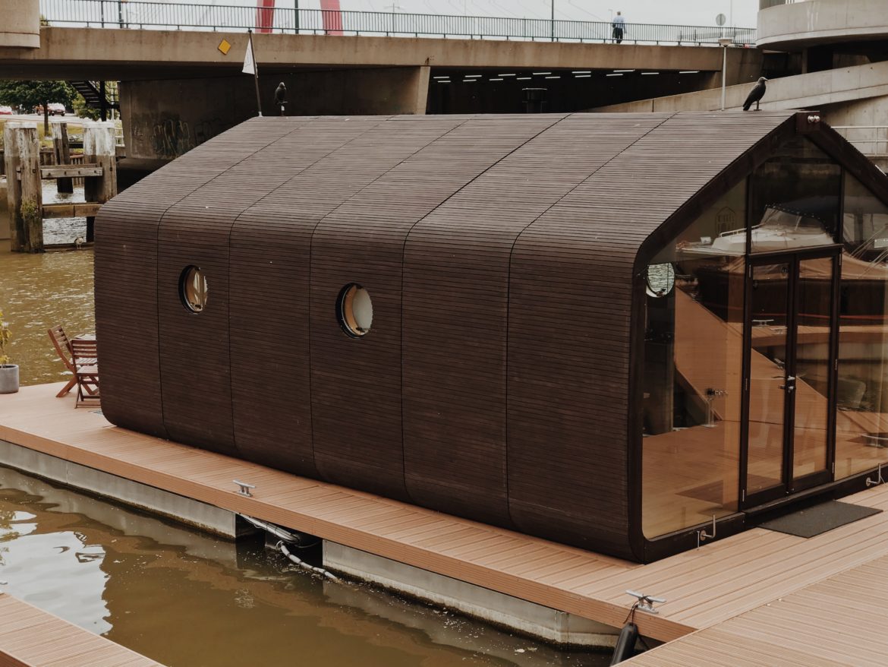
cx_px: 444
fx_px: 1463
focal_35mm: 57
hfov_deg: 33.8
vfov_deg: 25.7
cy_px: 334
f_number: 2.8
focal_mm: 6.6
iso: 20
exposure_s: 1/314
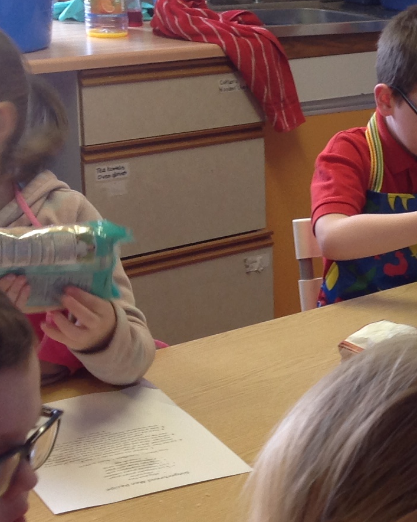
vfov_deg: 19.2
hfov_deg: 14.7
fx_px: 1543
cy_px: 225
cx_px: 549
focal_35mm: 100
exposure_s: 1/24
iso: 50
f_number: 2.4
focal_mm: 4.28
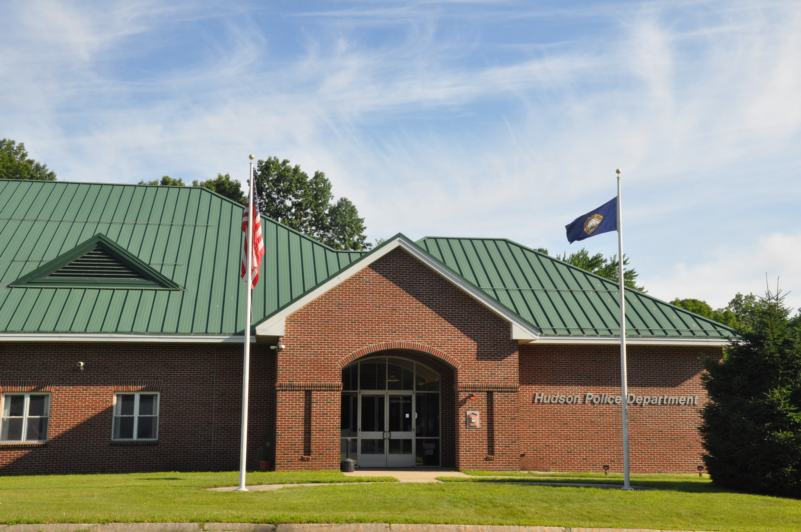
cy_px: 266
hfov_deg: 43.7
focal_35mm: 45
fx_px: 1000
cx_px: 400
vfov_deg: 29.8
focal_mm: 30
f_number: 14
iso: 400
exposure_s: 1/200
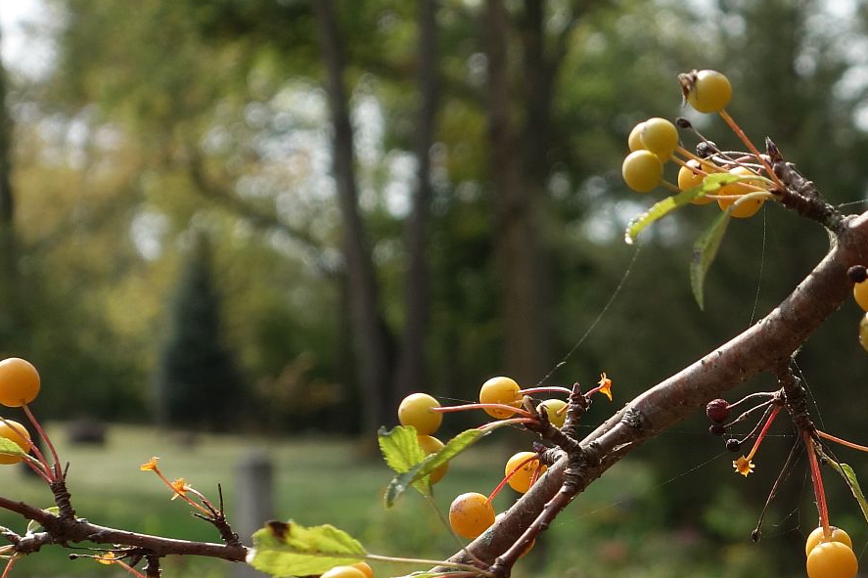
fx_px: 3206
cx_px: 895
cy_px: 502
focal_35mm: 133
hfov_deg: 15.1
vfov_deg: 10.3
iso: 125
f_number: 5.6
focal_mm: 21.77
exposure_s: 1/320
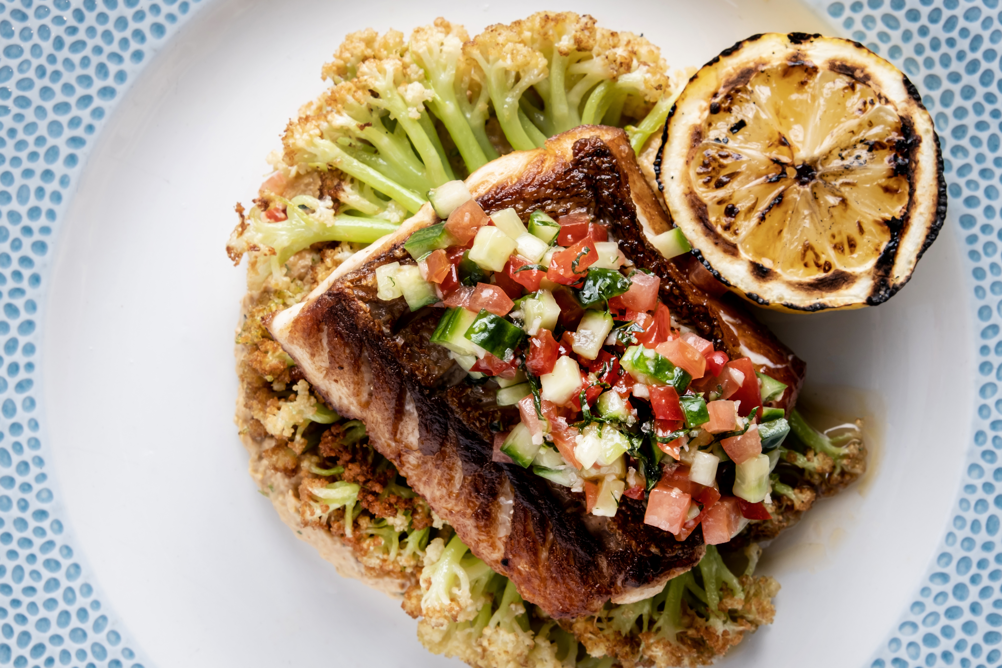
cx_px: 501
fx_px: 1920
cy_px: 334
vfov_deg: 19.7
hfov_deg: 29.2
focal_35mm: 69
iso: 200
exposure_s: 1/200
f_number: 16
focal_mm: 46.3
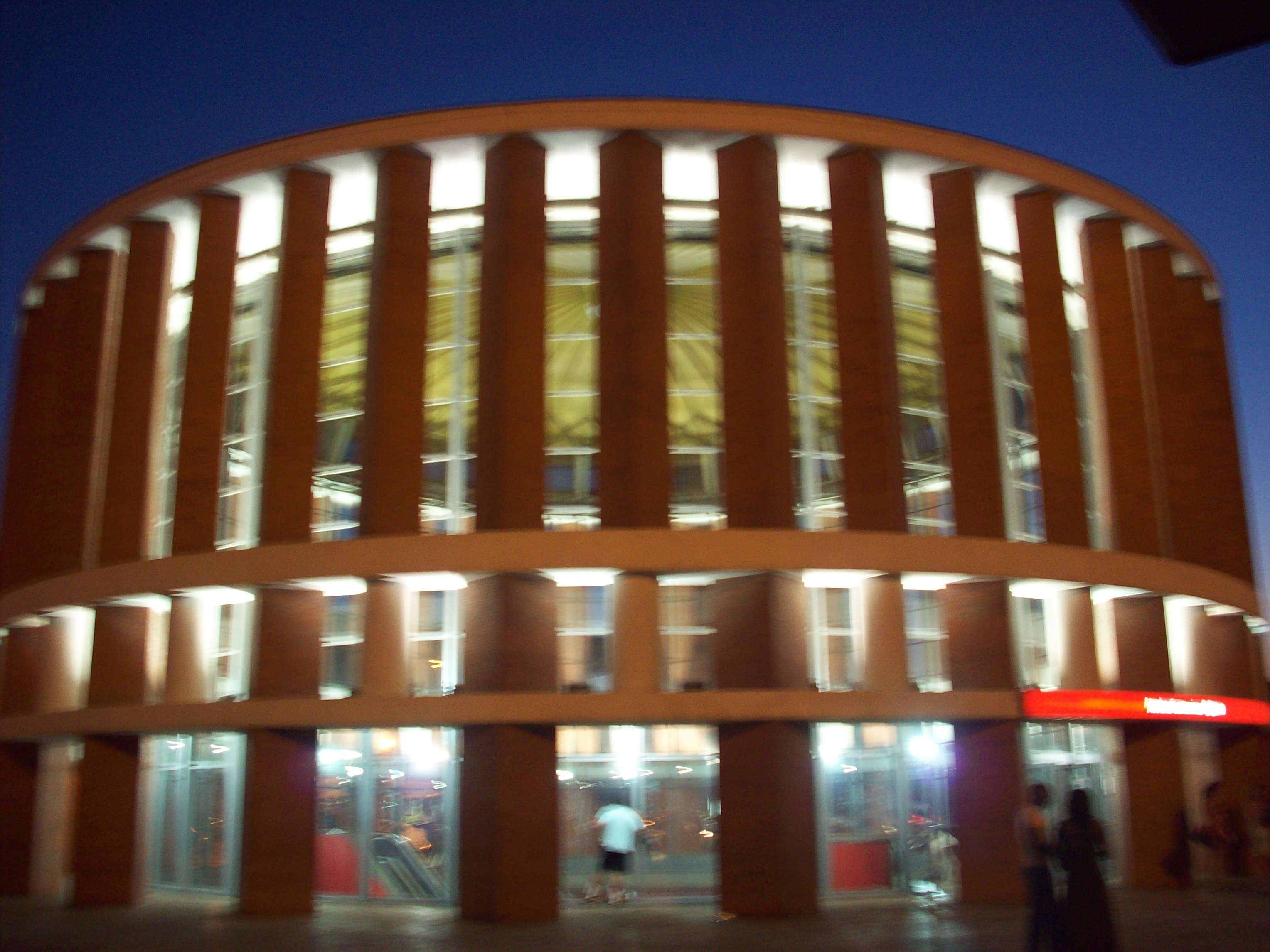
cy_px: 476
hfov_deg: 50.1
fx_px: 1357
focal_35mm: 37
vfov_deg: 38.7
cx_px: 635
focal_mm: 6.2
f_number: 2.8
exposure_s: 1/3.6
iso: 80
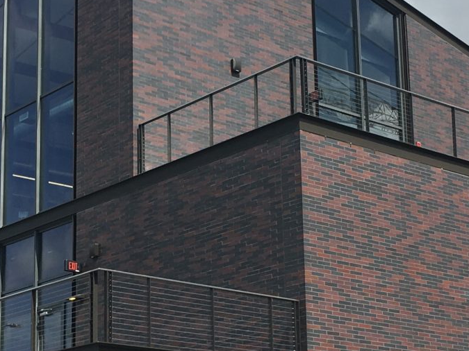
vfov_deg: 16.7
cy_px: 259
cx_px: 151
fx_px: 1192
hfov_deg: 22.2
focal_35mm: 88
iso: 25
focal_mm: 4.15
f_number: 2.2
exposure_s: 1/1832
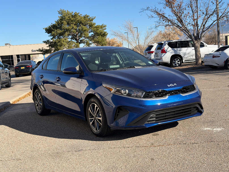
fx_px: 318
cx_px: 114
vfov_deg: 30.3
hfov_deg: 39.7
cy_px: 86
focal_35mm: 48
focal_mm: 6.76
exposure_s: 1/3704
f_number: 1.78
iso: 80
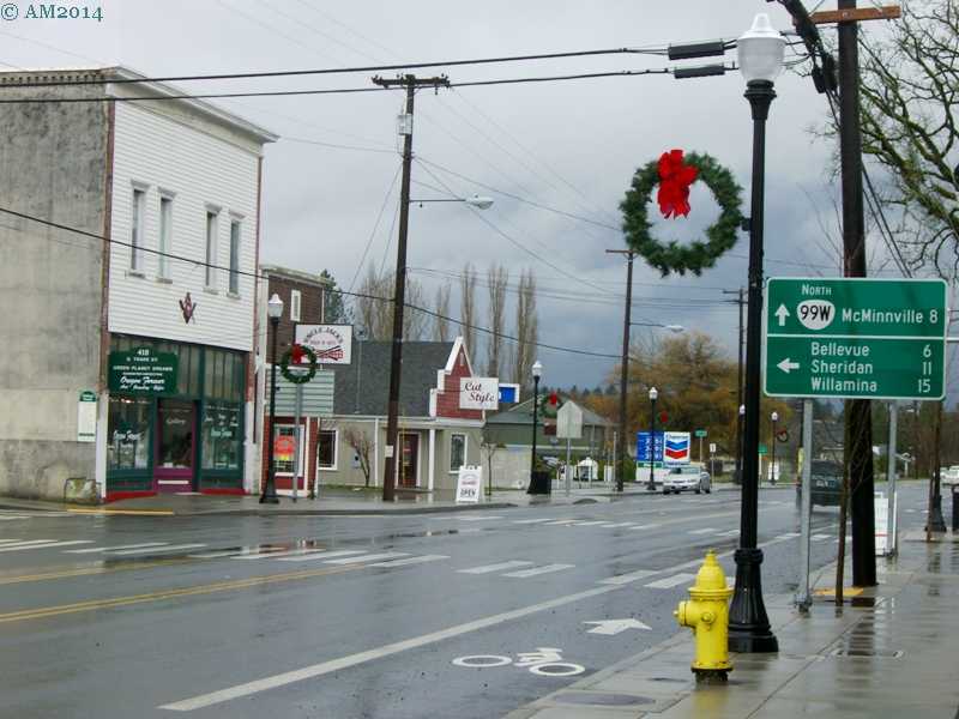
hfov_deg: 25.0
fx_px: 2161
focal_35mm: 78
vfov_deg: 18.9
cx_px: 480
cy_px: 360
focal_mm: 16.3
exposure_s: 1/100
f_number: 4.3
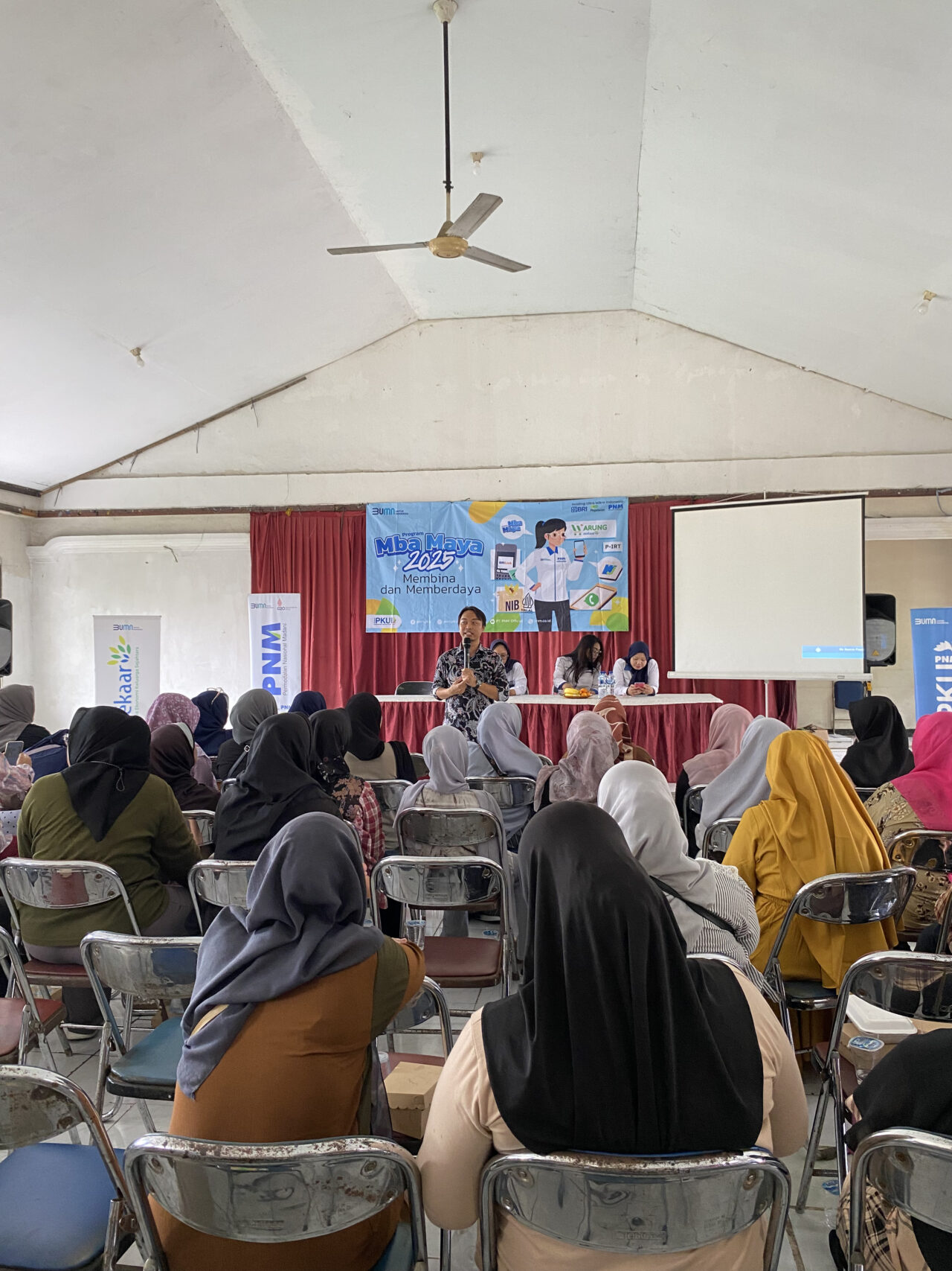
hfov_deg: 53.1
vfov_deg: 67.3
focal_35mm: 26
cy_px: 636
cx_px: 476
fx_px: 954
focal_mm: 4.25
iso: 125
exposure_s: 1/73
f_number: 1.8
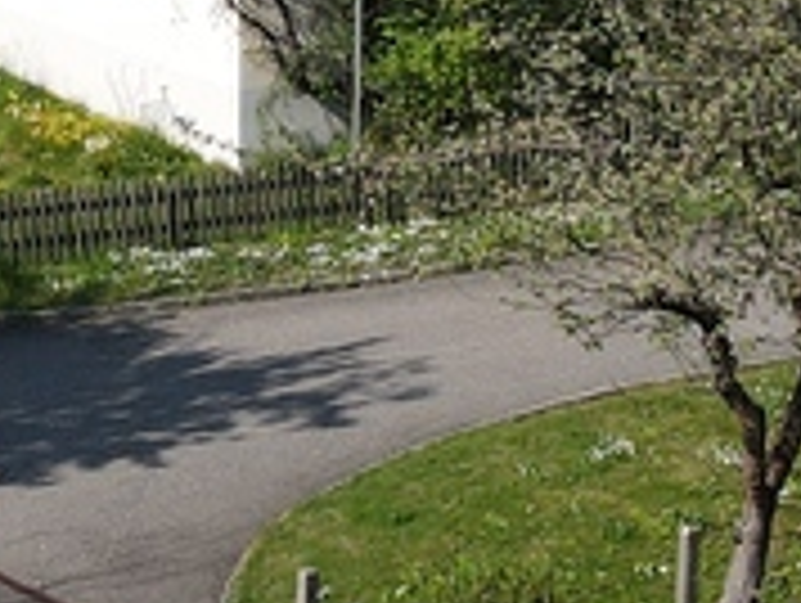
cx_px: 43
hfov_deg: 12.8
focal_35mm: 153
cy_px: 56
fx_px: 3545
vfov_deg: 9.7
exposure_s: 1/640
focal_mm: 4.5
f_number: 2.8
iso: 110
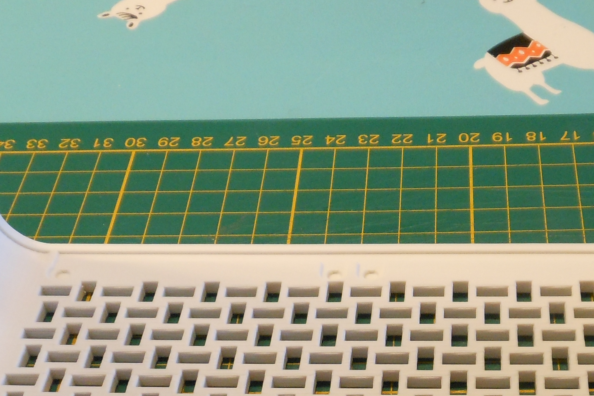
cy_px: 477
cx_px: 413
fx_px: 973
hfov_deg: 33.5
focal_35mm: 59
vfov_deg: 21.4
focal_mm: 4.5
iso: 250
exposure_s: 1/30
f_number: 3.2
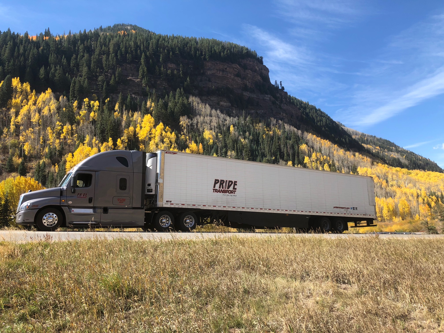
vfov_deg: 49.7
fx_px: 359
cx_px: 222
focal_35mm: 28
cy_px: 166
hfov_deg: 63.4
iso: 20
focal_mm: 3.99
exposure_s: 1/889
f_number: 1.8
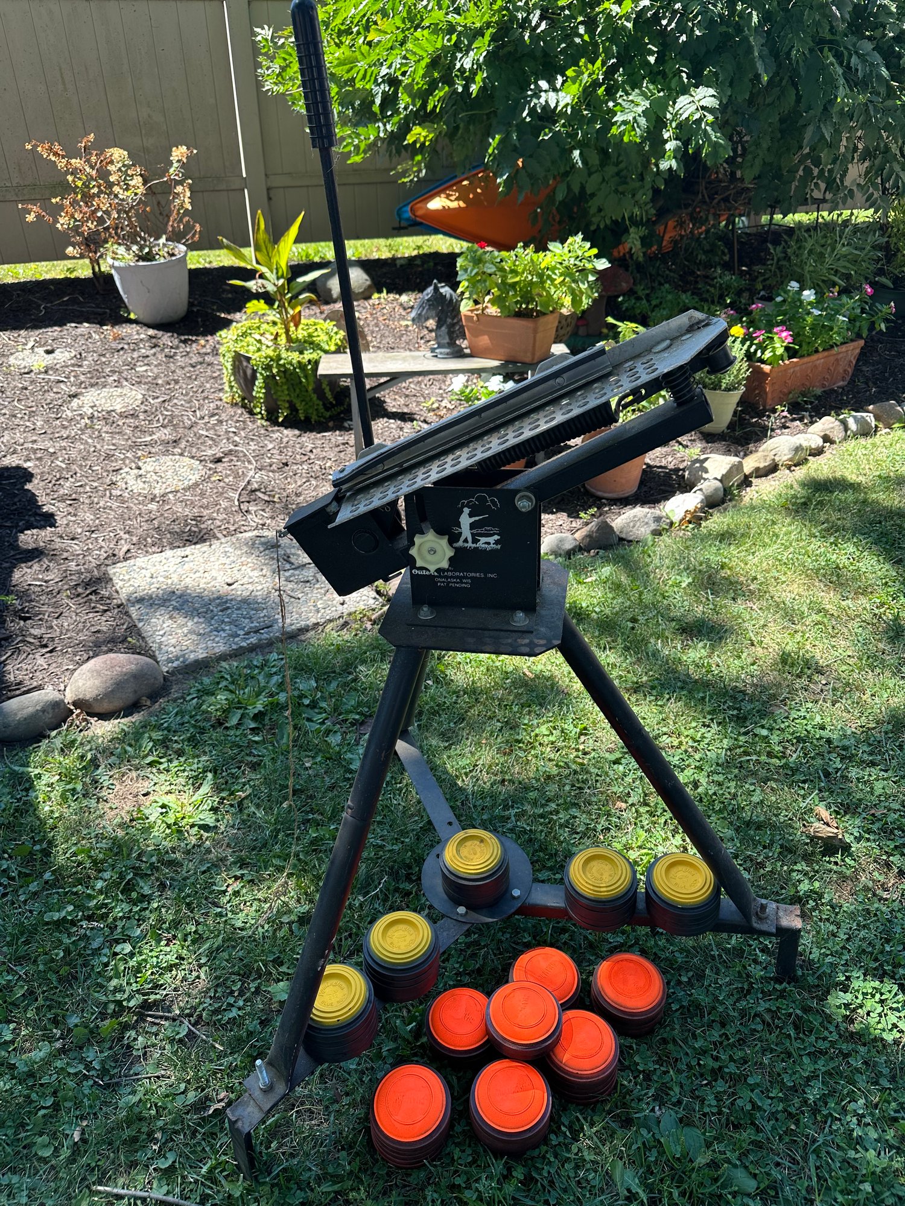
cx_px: 452
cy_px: 603
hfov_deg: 56.8
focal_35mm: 24
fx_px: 837
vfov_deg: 71.6
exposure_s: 1/496
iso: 80
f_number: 1.78
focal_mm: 6.86
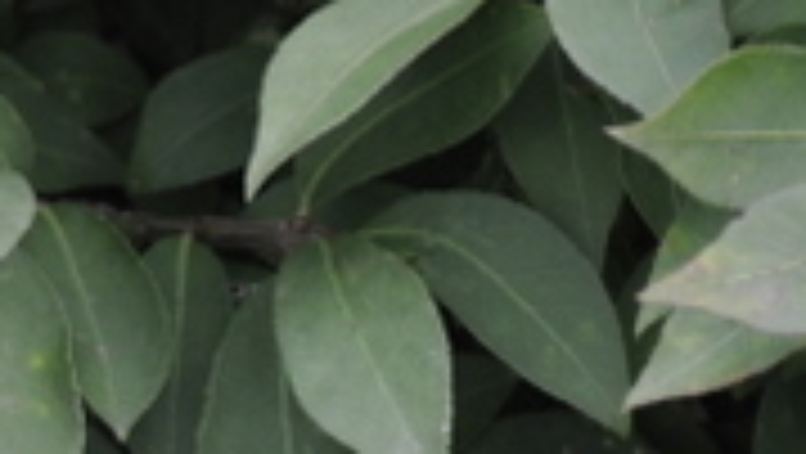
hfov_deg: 2.9
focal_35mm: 735
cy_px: -652
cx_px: -167
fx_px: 15727
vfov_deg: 1.7
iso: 400
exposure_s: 1/100
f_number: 5.6
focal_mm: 105
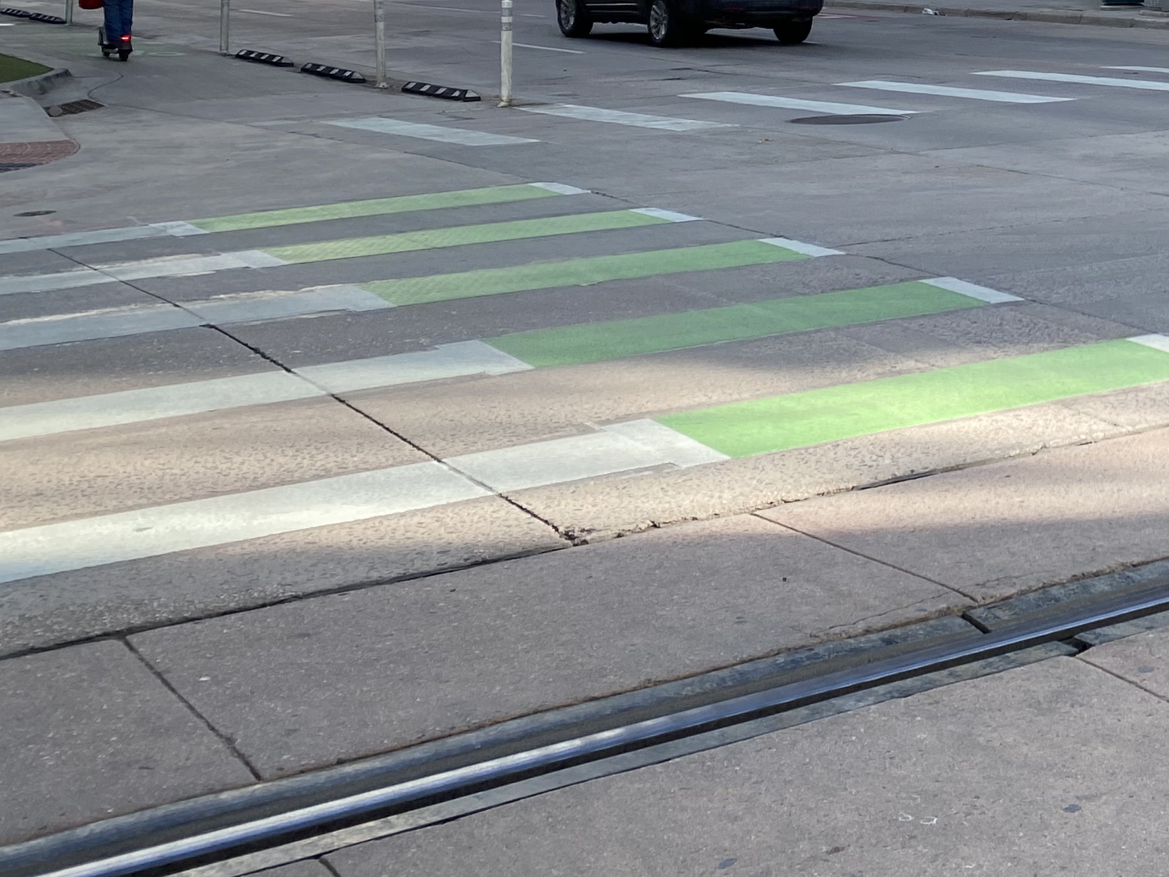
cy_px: -55
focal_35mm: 62
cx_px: 1290
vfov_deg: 22.5
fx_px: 2094
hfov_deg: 28.3
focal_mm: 4.25
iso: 32
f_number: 1.8
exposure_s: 1/315
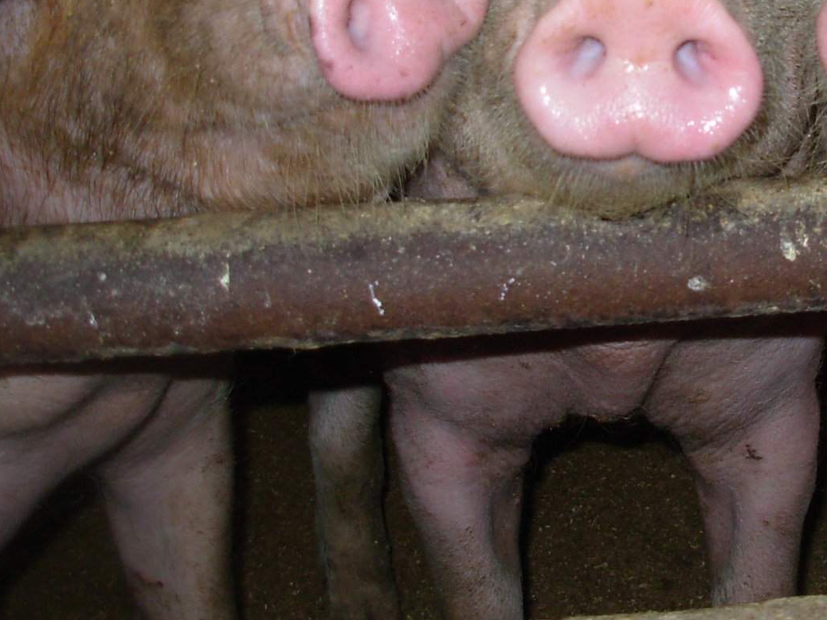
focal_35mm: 75
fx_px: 1791
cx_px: 768
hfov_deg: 25.1
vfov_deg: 19.5
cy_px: 160
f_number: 2.9
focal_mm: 6.3
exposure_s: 1/32
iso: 50
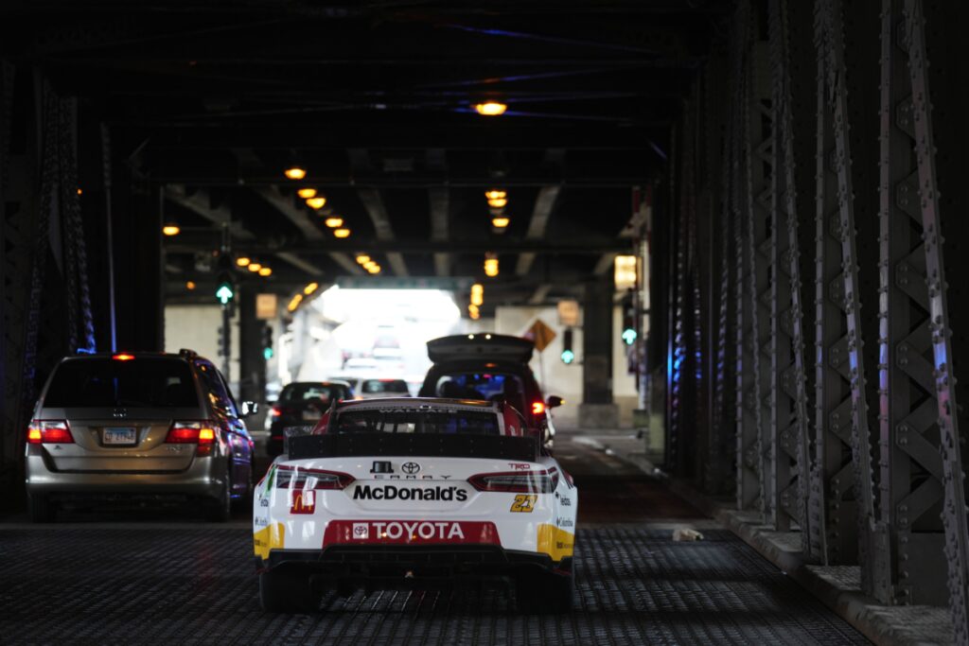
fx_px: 3580
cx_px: 484
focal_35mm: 133
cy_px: 323
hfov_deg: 15.4
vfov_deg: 10.3
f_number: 2.8
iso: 400
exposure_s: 1/250
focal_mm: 133
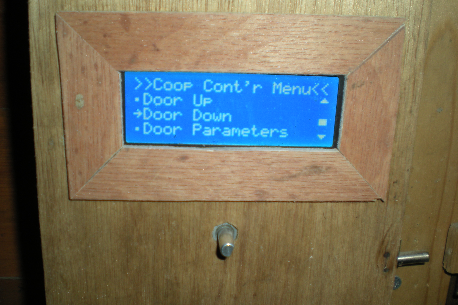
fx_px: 509
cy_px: 158
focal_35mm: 40
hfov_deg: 48.5
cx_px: 231
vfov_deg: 33.4
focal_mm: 6.3
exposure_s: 1/30
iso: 64
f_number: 3.1
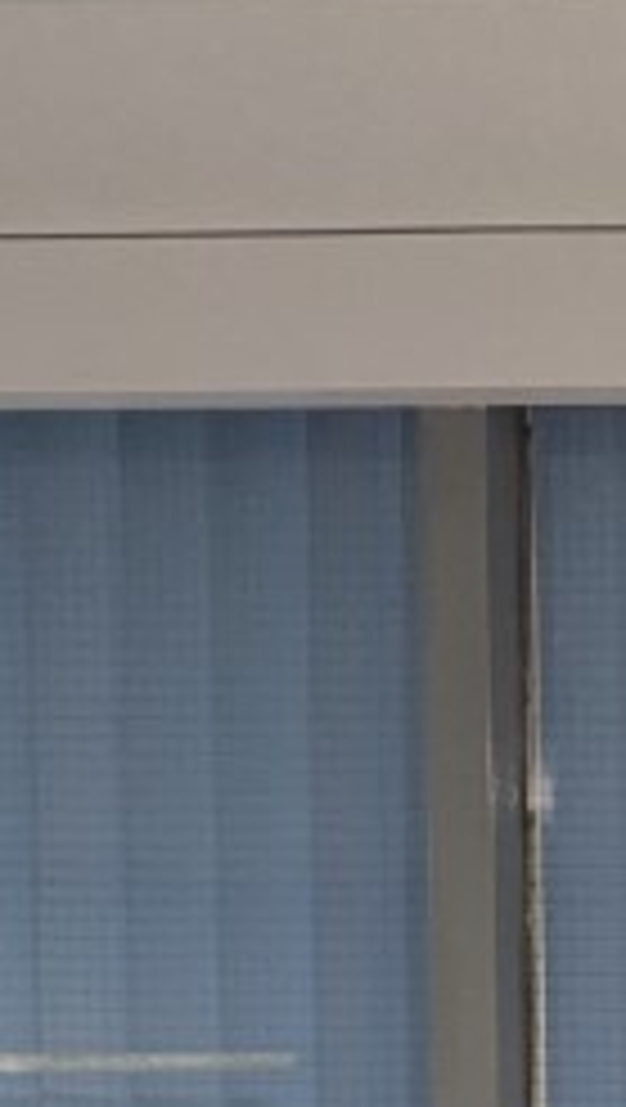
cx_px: 1304
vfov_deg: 15.2
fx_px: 3735
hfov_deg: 9.0
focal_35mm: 127
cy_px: 1827
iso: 1575
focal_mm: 6.81
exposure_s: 1/256
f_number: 1.85
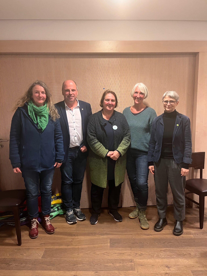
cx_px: 104
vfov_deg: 67.3
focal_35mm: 26
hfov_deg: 53.1
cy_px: 138
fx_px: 207
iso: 250
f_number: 1.6
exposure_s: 1/50
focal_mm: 5.1
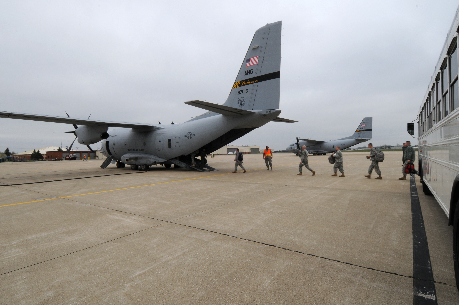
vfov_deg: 67.2
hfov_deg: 90.1
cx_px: 230
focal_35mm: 18
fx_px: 229
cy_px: 152
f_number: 22
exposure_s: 1/60
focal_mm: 12
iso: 250
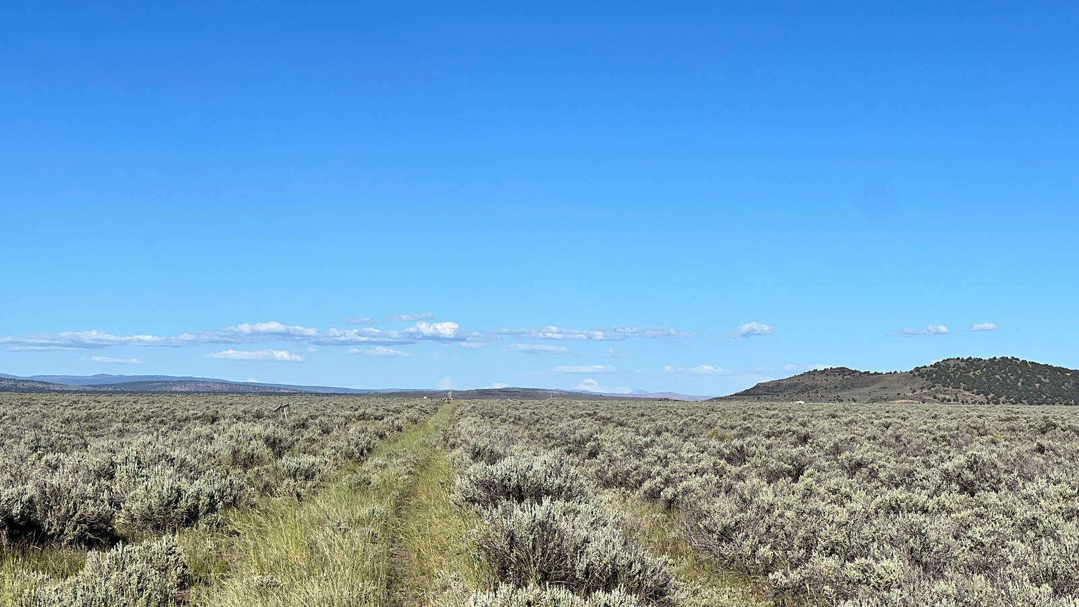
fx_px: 2403
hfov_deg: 25.3
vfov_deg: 14.4
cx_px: 540
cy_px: 357
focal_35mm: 84
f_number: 2.8
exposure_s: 1/1393
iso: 32
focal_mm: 9
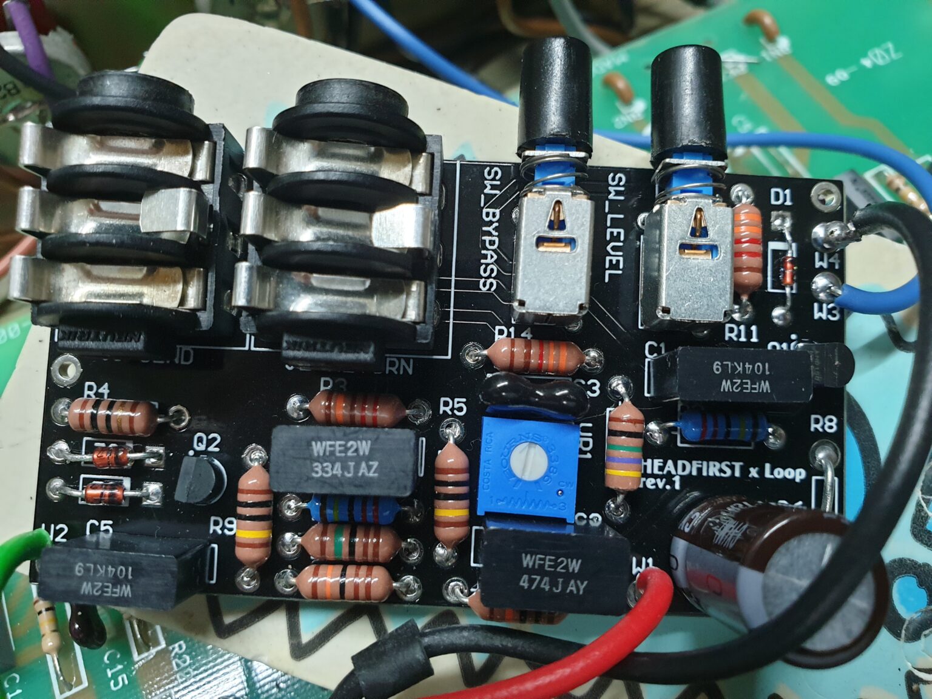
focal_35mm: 26
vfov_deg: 53.1
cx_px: 466
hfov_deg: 67.3
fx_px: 700
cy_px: 350
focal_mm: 4.3
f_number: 2.4
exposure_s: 1/25
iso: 320
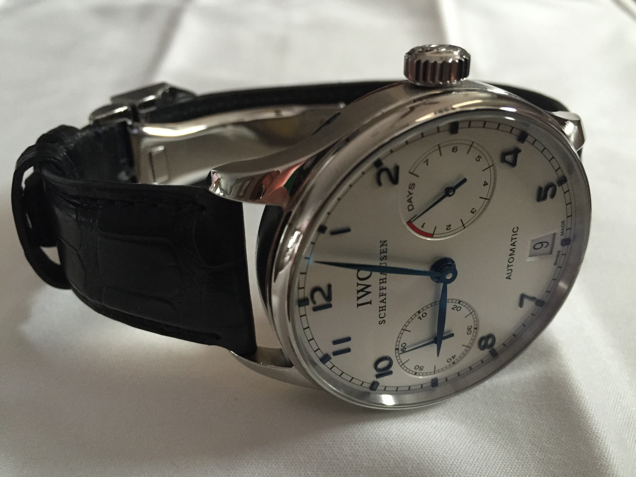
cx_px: 318
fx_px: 533
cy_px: 238
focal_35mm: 29
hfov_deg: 61.7
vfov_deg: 48.2
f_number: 2.2
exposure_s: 1/15
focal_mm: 4.15
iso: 250
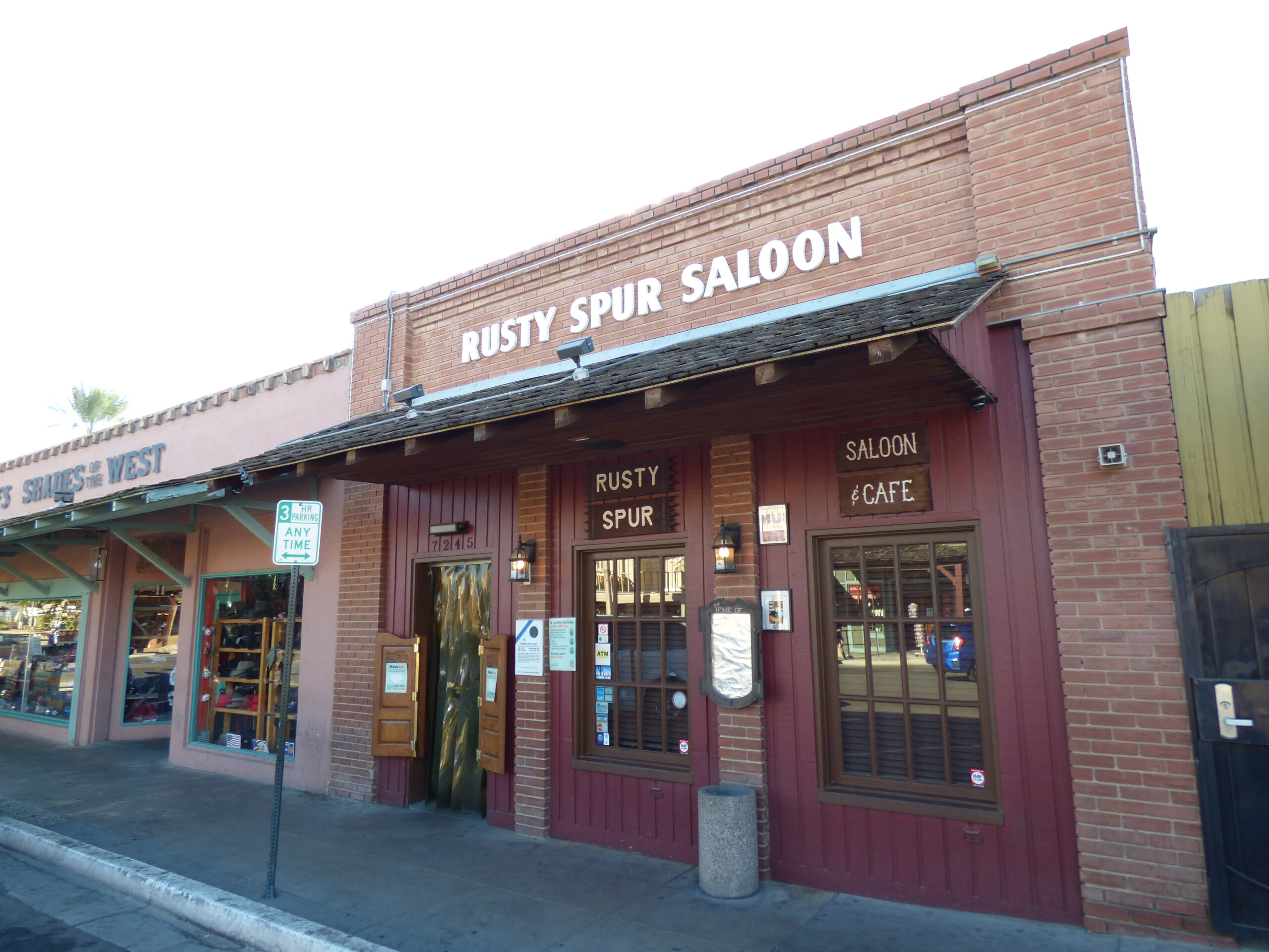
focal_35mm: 20
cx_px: 634
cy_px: 476
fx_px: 733
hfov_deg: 81.7
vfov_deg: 66.0
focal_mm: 3.58
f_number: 2.8
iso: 100
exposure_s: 1/125
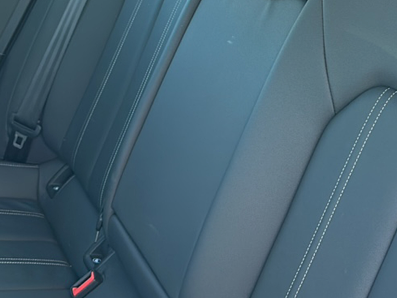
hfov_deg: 38.6
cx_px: 258
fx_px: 562
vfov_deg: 28.9
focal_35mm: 49
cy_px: 53
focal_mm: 6.86
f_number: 1.78
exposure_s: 1/128
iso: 100
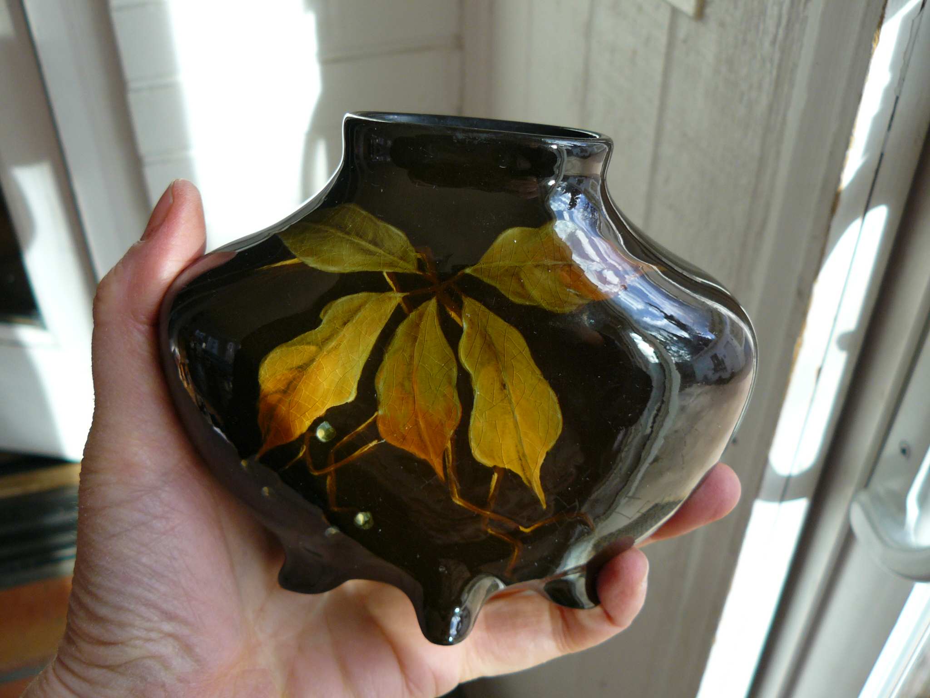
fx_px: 967
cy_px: 349
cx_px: 465
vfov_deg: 39.7
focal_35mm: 36
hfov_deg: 51.4
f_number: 2.8
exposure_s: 1/60
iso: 100
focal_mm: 6
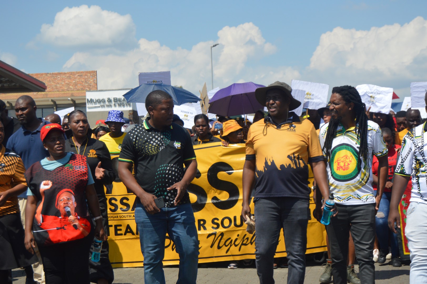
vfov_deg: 16.5
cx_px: 214
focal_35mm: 82
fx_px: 978
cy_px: 142
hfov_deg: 24.6
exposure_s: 1/1600
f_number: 6.3
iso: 400
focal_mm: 55
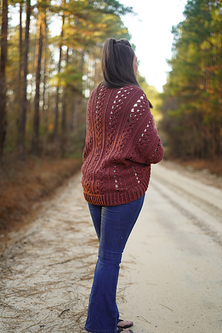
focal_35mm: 50
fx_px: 463
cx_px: 111
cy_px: 166
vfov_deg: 39.6
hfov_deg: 27.0
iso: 100
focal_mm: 50
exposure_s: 1/80
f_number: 1.8
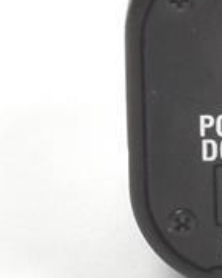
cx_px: 322
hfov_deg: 5.8
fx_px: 2152
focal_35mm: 262
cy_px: 41
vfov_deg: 7.4
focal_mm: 55
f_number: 16
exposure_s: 1/200
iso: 250
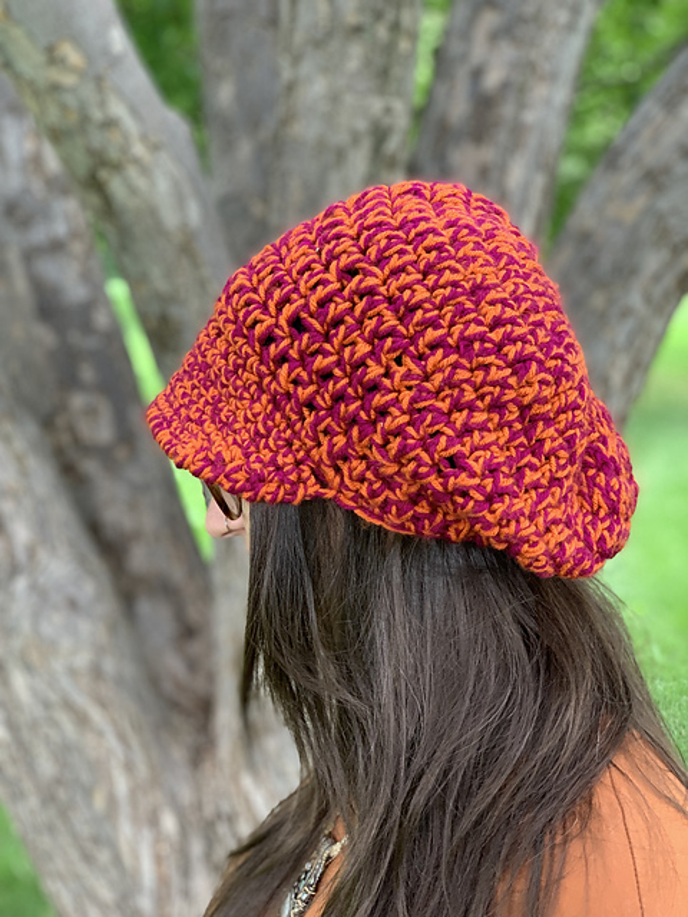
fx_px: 1378
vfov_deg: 36.8
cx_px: 344
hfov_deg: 28.0
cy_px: 458
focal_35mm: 52
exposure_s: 1/85
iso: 125
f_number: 2.4
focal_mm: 6
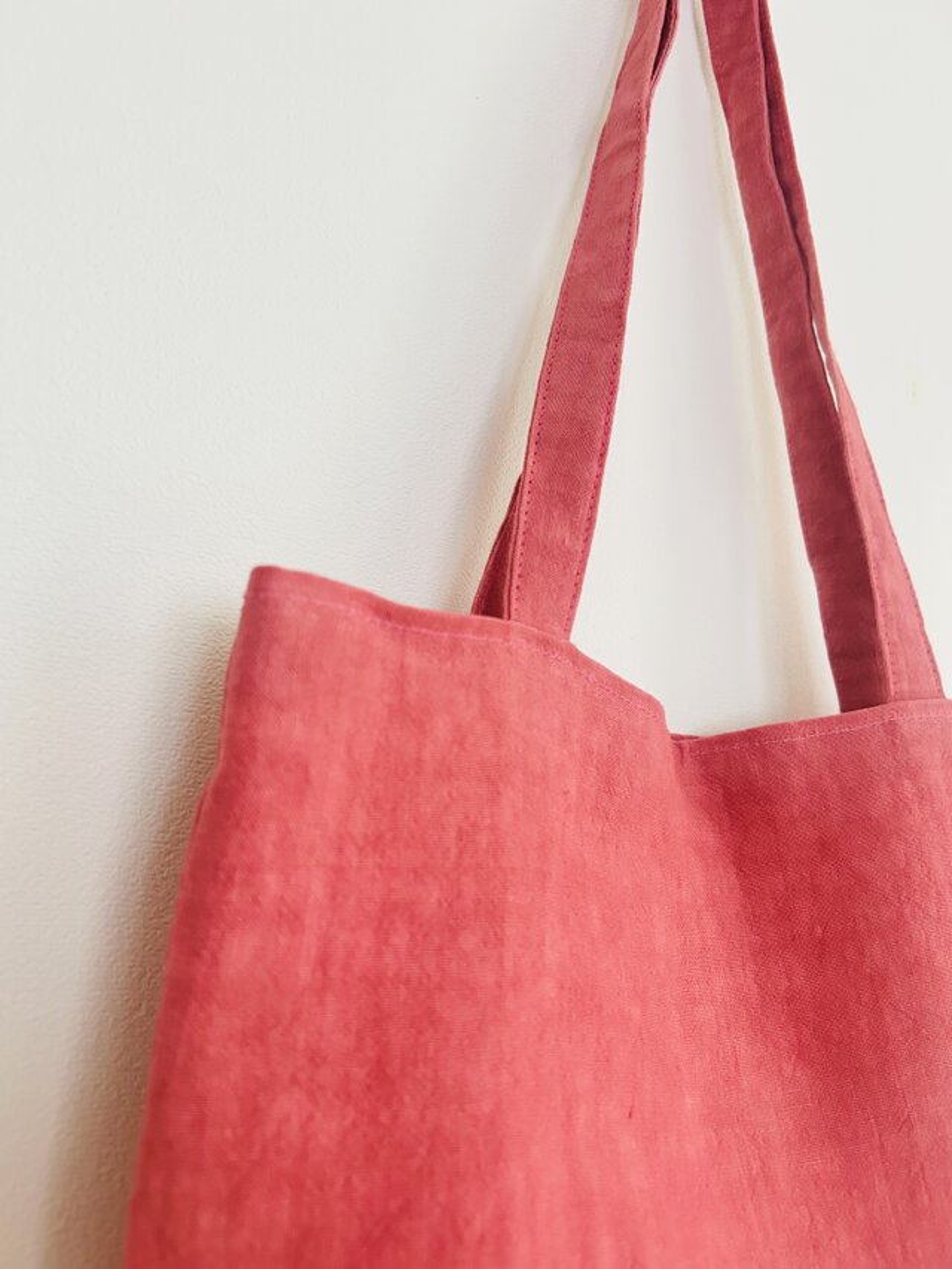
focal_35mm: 26
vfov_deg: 67.3
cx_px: 476
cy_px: 634
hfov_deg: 53.1
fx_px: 953
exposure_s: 1/60
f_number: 1.5
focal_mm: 5.7
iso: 320
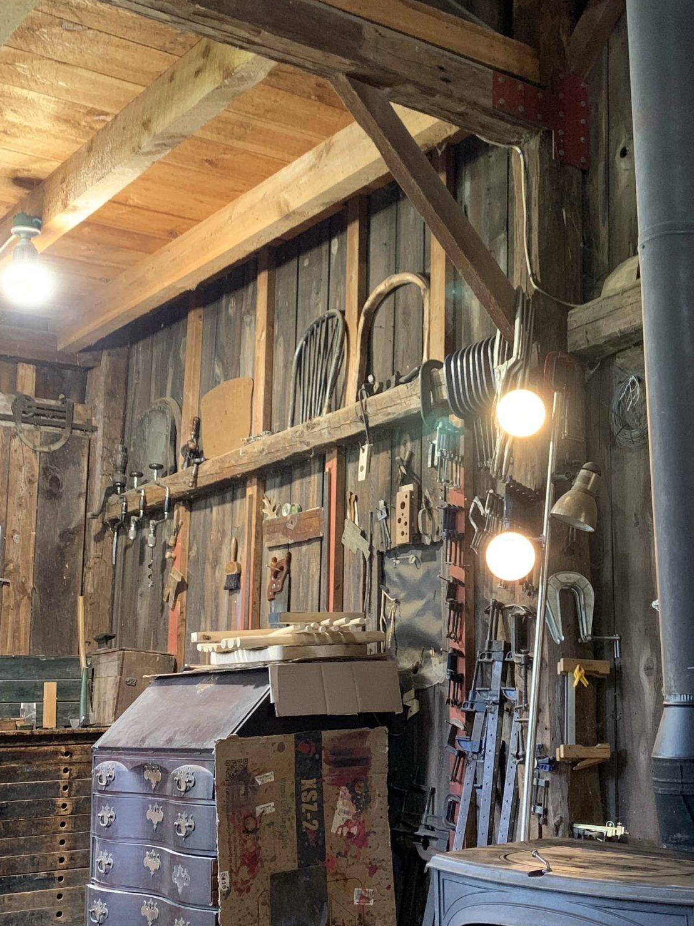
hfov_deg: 31.8
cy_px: 433
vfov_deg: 42.1
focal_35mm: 45
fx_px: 1203
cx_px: 488
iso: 400
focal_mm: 4.25
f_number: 1.8
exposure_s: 1/30
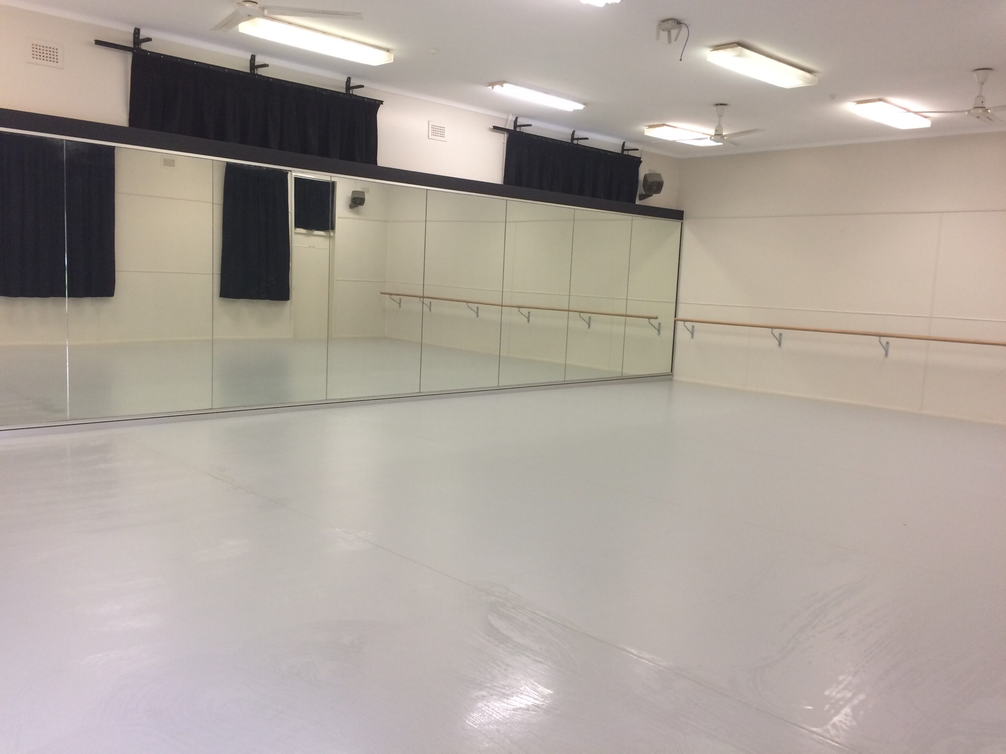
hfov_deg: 61.7
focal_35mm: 29
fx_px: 843
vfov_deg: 48.2
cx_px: 503
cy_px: 377
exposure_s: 1/33
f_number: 2.2
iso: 64
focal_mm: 4.15
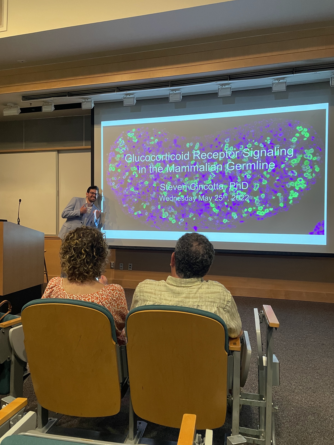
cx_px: 165
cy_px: 229
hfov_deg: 51.4
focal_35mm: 27
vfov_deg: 65.3
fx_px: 347
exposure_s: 1/60
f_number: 1.6
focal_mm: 4.2
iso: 400
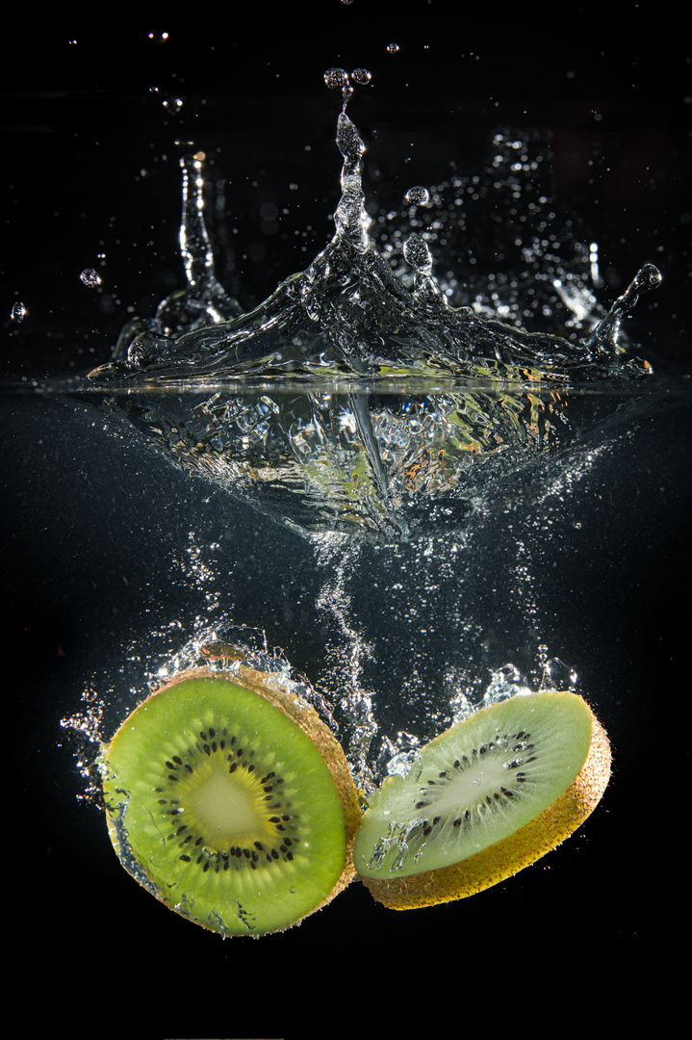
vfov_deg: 26.0
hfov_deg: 17.5
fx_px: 2251
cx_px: 346
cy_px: 520
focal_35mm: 78
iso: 200
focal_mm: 78
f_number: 9
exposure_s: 1/160
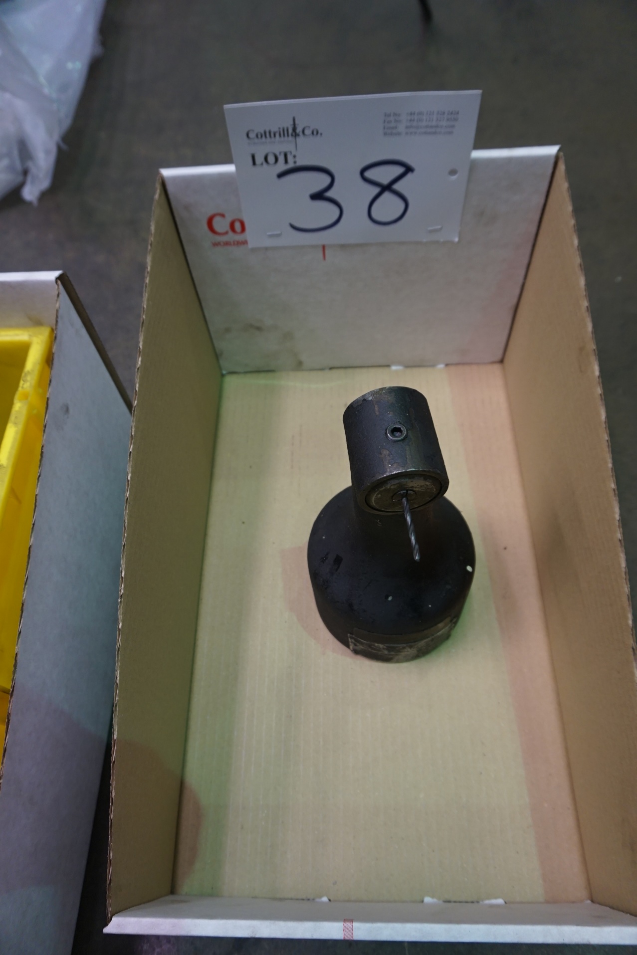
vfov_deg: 73.7
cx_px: 318
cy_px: 478
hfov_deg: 53.1
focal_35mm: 24
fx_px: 637
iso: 500
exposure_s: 1/60
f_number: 4
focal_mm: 16
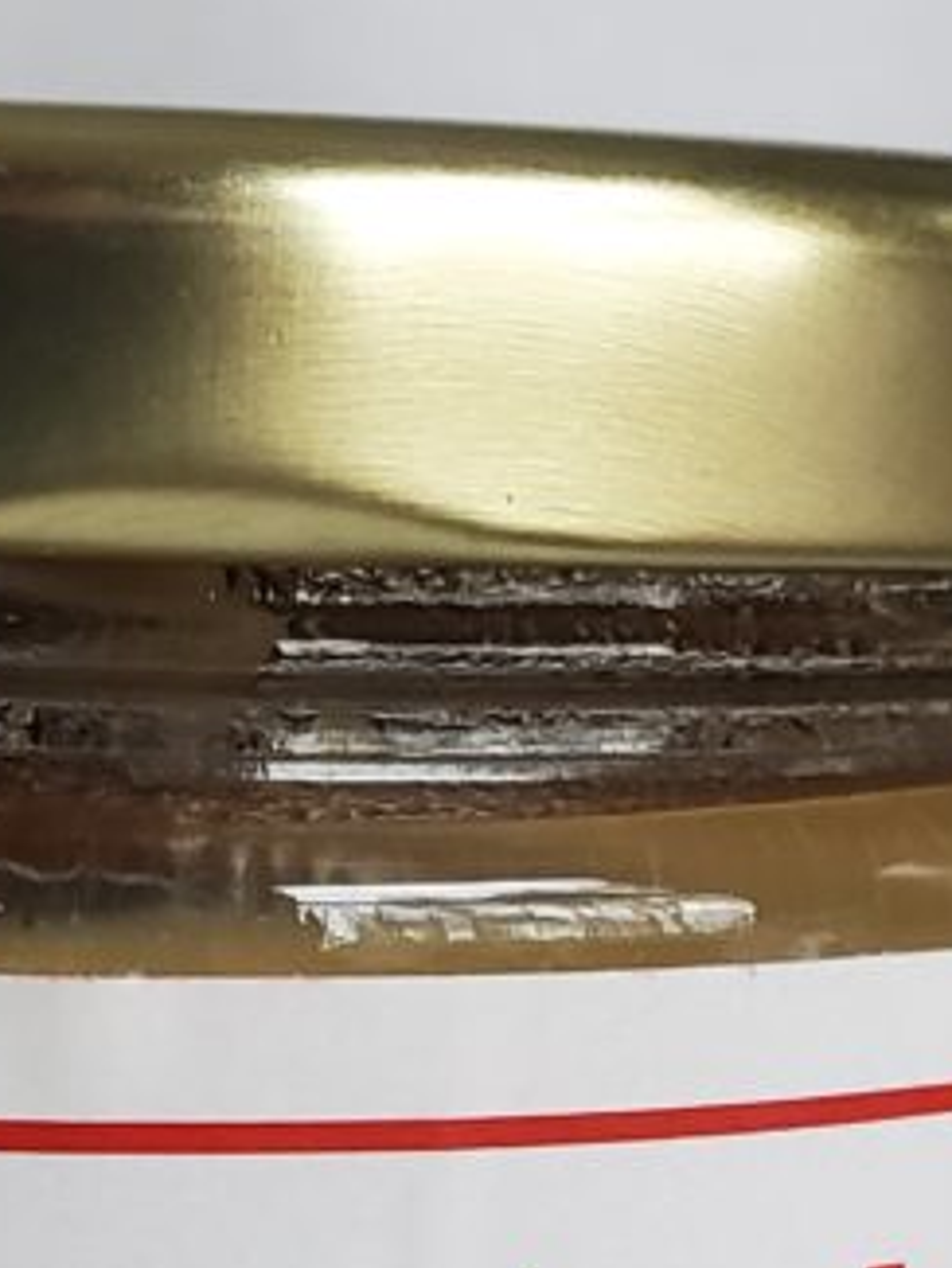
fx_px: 3005
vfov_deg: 22.2
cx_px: 70
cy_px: 1483
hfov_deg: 17.7
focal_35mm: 82
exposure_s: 1/60
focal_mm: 4.3
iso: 250
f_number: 2.4
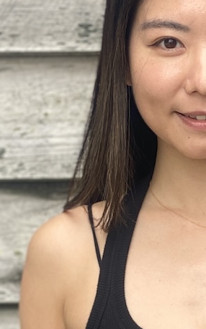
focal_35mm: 193
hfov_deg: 6.8
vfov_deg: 10.7
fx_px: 1732
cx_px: 246
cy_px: 365
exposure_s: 1/190
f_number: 2
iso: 20
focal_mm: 6
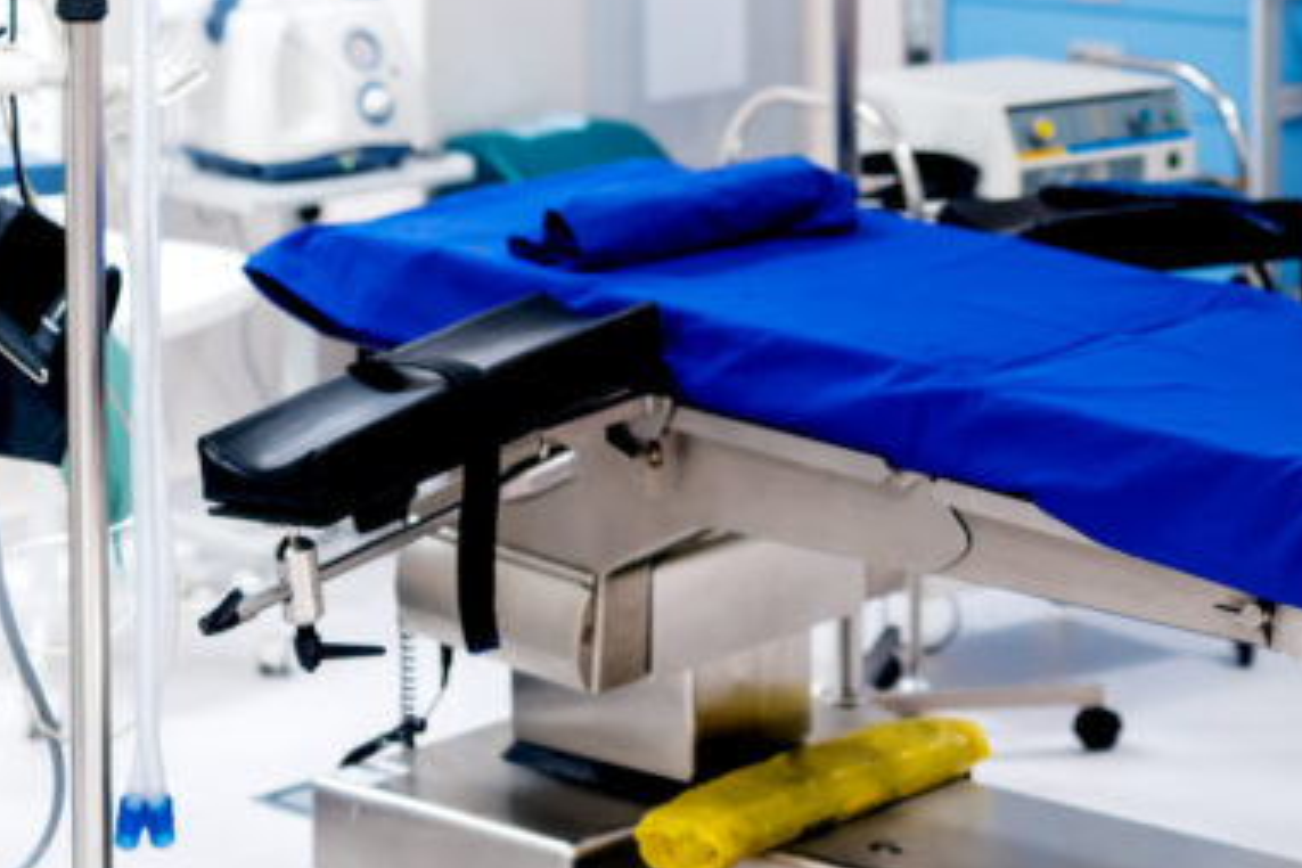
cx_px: 889
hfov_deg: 17.3
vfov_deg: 11.3
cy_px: -241
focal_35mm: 118
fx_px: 4267
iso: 320
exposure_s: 1/160
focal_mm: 50
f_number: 1.8
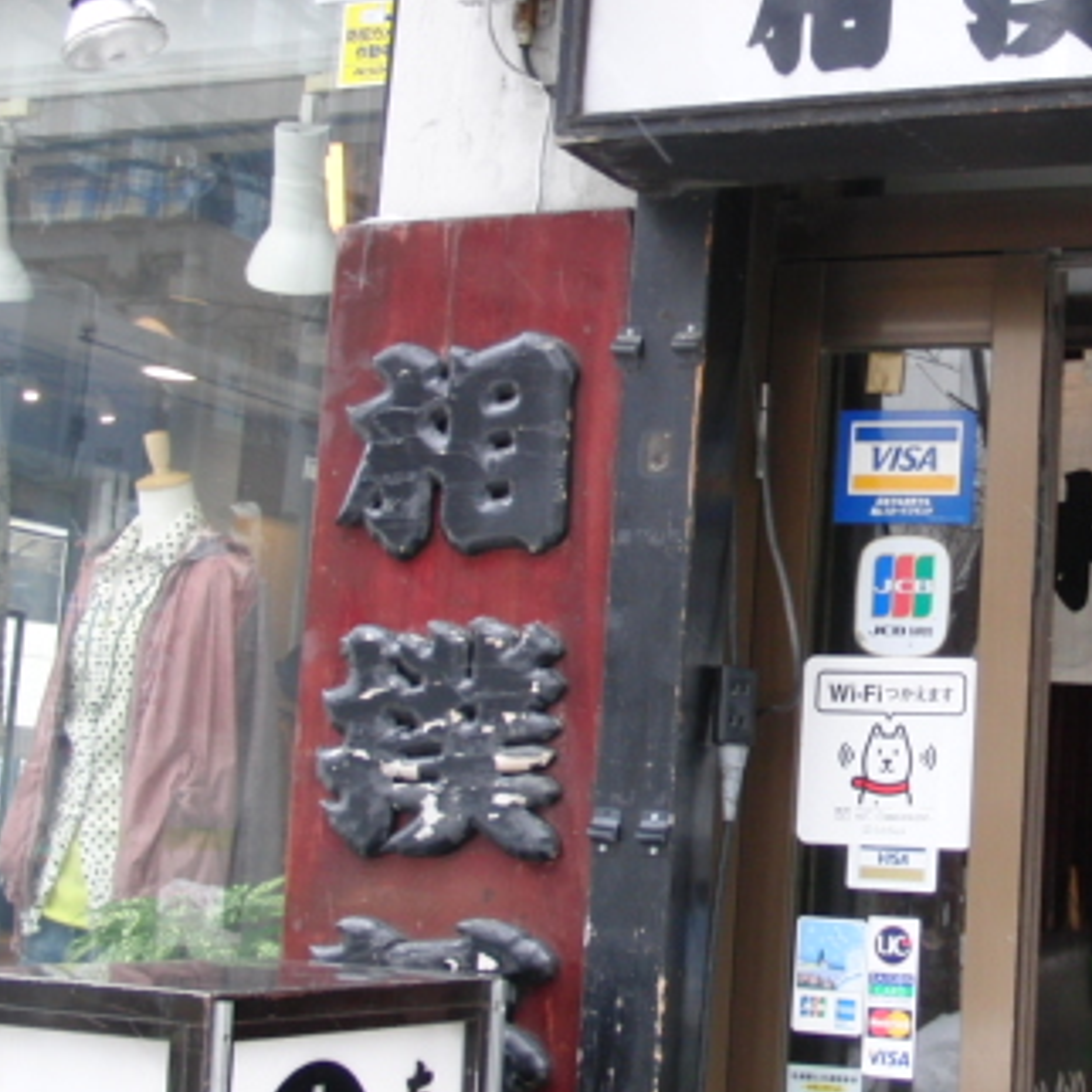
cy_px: 526
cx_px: 929
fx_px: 2320
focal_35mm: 65
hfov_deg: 25.8
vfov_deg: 26.5
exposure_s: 1/80
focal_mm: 6.42
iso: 125
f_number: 3.6
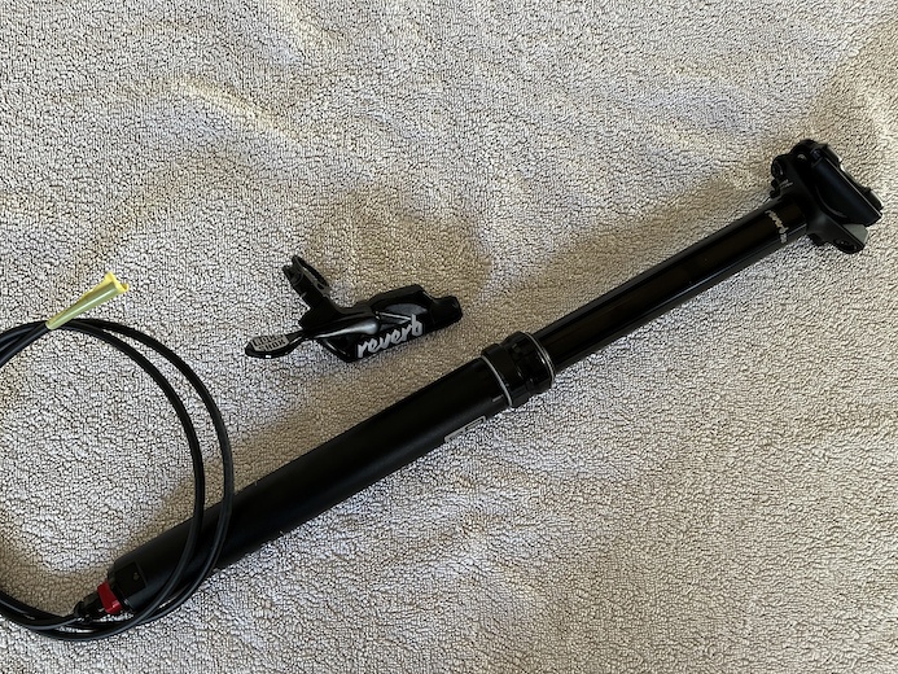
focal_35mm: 30
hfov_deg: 59.8
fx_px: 778
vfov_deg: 46.7
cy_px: 388
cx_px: 403
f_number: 1.5
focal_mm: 5.7
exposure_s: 1/60
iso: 160
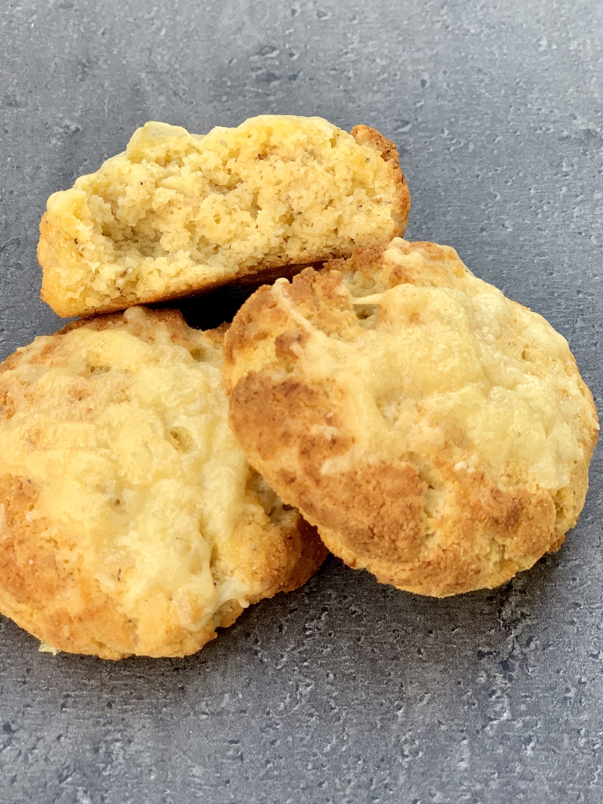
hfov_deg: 23.3
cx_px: 266
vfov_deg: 30.7
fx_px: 1463
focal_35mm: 63
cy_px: 348
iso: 50
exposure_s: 1/122
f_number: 2.4
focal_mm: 6
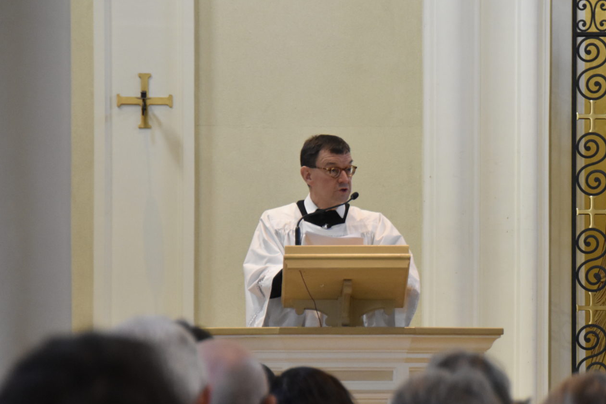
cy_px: 242
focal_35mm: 267
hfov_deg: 7.7
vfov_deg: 5.1
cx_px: 474
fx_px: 4495
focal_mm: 112
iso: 2200
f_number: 5.3
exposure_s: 1/60
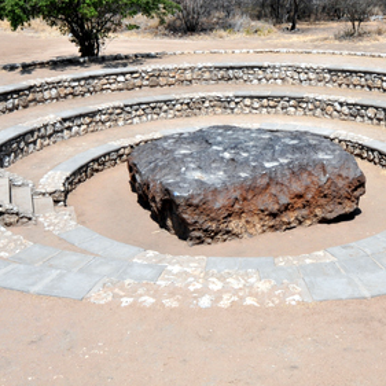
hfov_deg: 36.4
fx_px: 580
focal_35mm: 46
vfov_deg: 35.4
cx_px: 260
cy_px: 67
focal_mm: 14
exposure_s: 1/160
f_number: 9
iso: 200
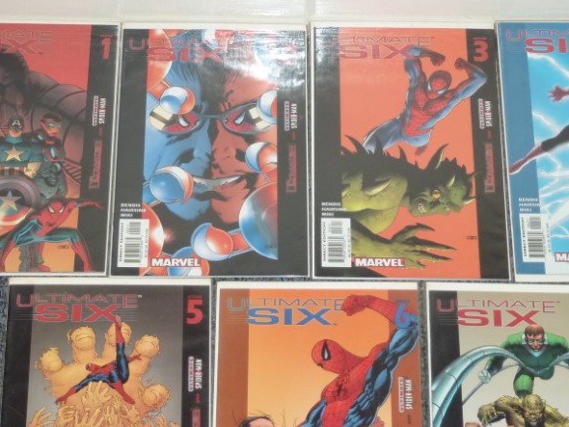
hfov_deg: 21.8
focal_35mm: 90
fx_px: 1480
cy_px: 303
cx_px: 314
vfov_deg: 16.4
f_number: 3.9
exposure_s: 1/30
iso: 200
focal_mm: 9.7
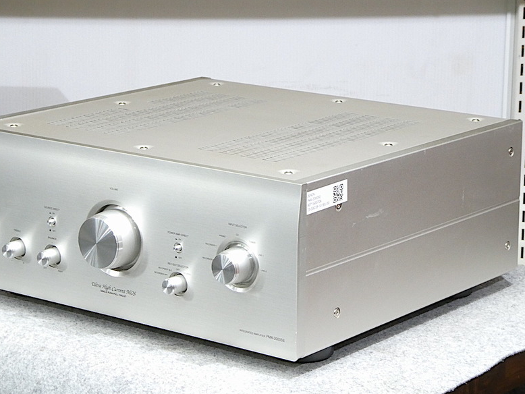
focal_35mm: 111
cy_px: 163
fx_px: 1684
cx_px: 239
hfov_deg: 17.7
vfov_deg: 13.3
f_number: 6.3
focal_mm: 16.1
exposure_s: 1/5
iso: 400
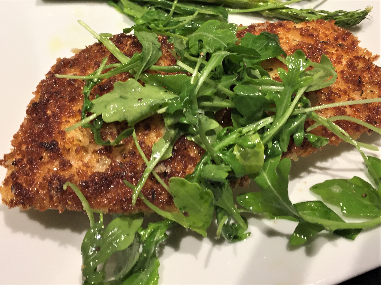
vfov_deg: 48.2
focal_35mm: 29
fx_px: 319
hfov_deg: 61.7
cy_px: 142
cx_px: 190
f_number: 2.2
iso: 40
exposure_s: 1/30
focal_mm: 4.15
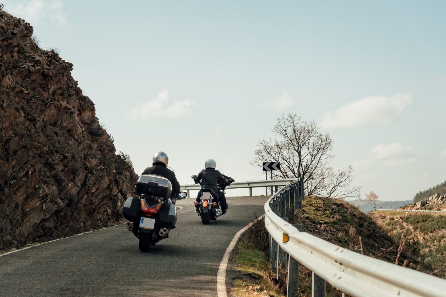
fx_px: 1053
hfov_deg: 23.9
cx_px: 223
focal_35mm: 85
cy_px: 148
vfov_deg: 16.1
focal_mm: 85
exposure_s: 1/800
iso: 200
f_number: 6.3
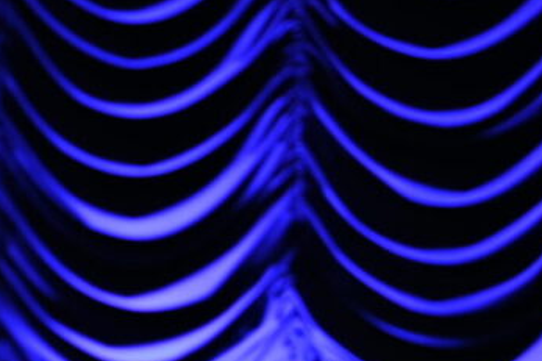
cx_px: -561
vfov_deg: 4.1
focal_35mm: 332
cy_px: 120
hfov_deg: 6.0
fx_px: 4996
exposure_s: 1/125
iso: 1100
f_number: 2.8
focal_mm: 75
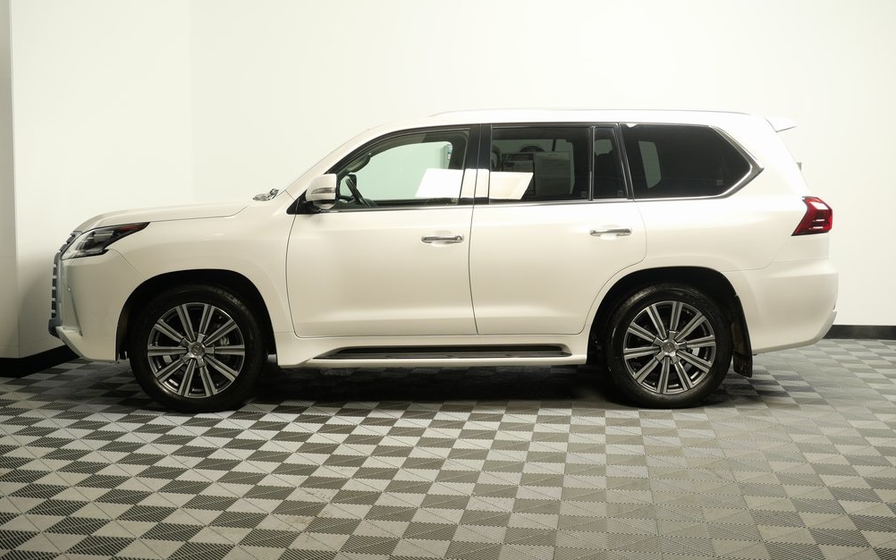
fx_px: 952
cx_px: 442
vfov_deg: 32.8
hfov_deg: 50.4
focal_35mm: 39
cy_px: 265
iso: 250
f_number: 5.6
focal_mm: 18
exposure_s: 1/200
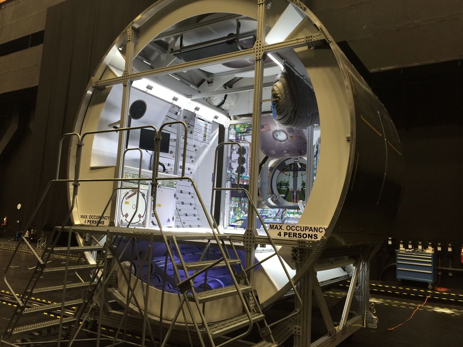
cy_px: 174
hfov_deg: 61.7
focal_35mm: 29
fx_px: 388
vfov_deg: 48.2
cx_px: 232
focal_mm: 4.15
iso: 64
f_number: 2.2
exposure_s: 1/30
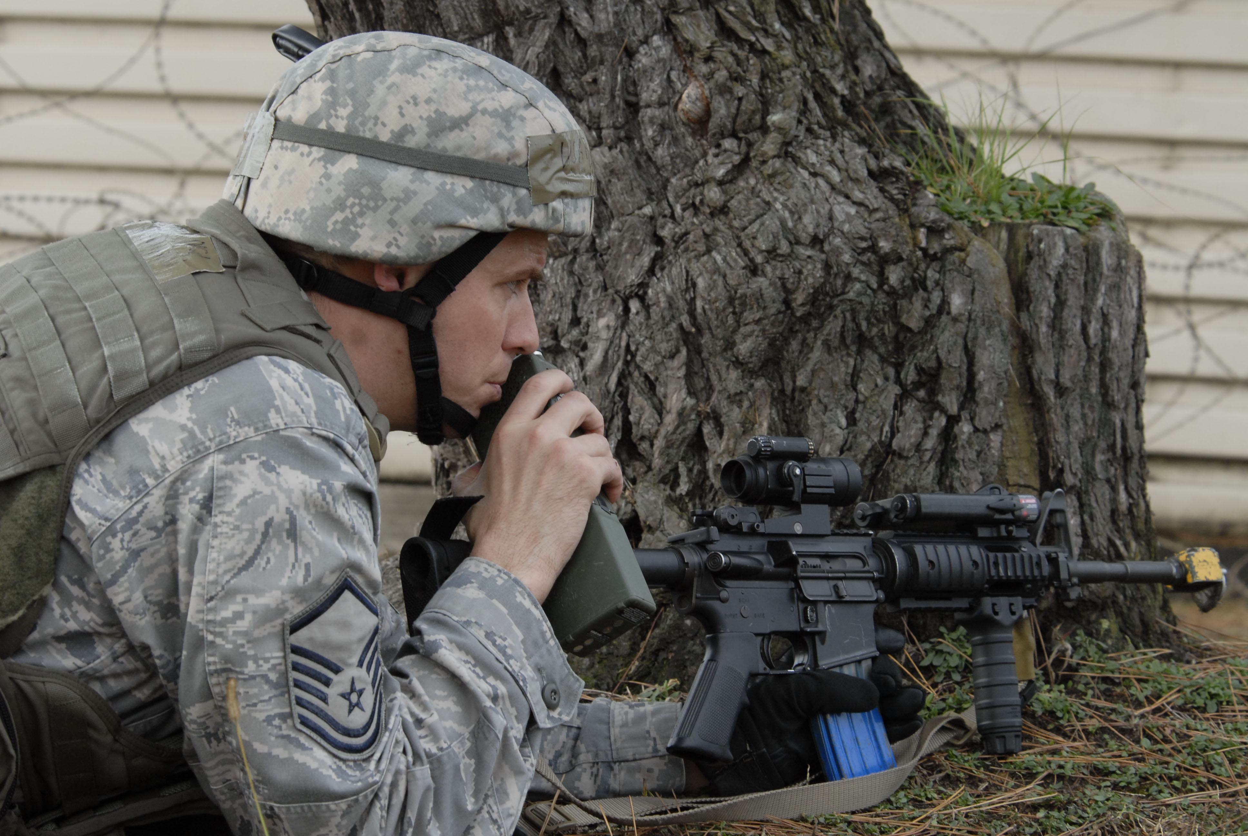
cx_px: 624
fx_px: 4165
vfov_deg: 11.5
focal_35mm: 120
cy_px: 418
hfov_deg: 17.0
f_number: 7.1
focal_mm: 80
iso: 400
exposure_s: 1/200
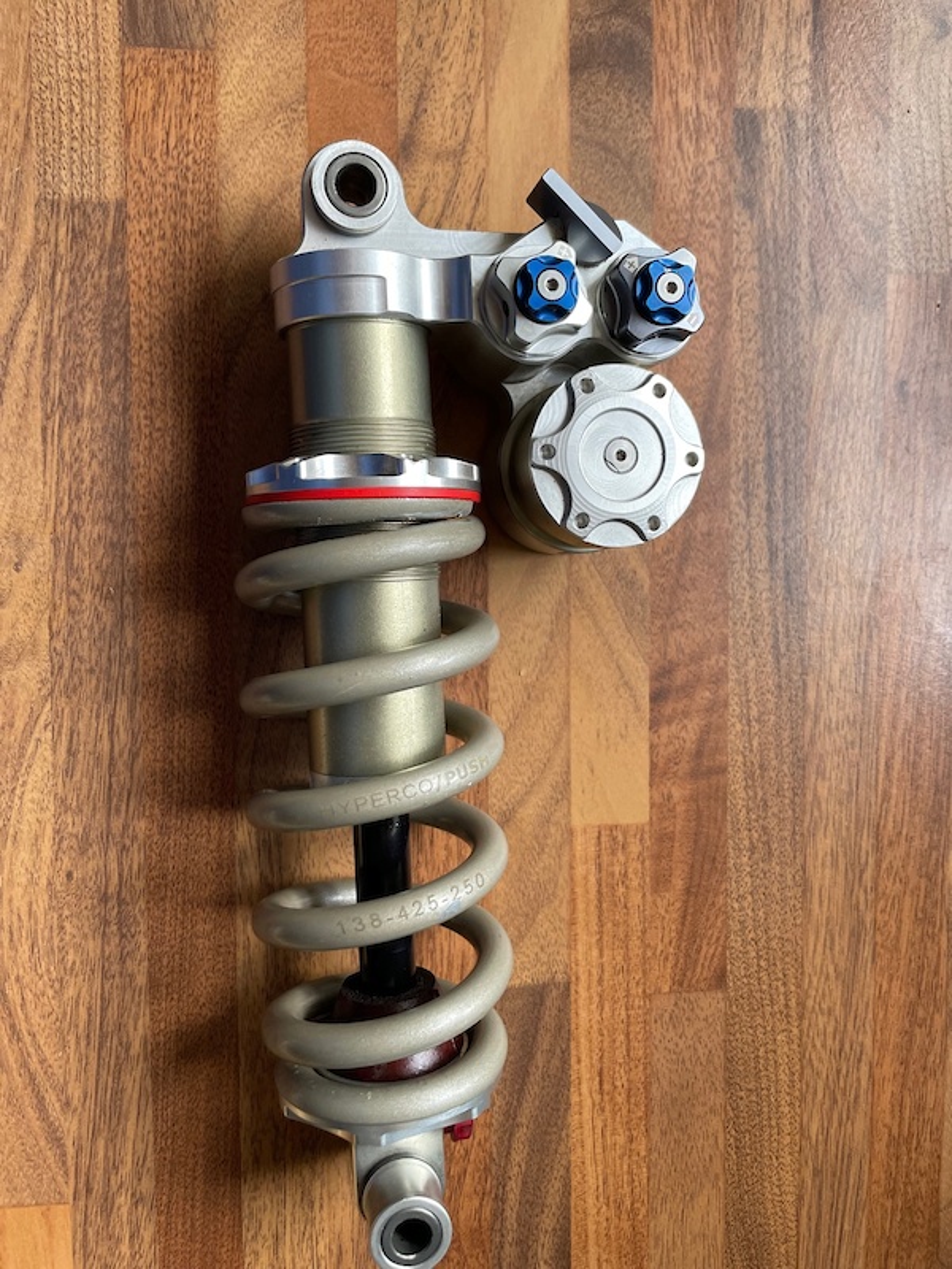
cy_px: 634
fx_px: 953
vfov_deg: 67.3
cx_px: 476
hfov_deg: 53.1
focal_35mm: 26
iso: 125
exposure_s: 1/113
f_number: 1.6
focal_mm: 4.2
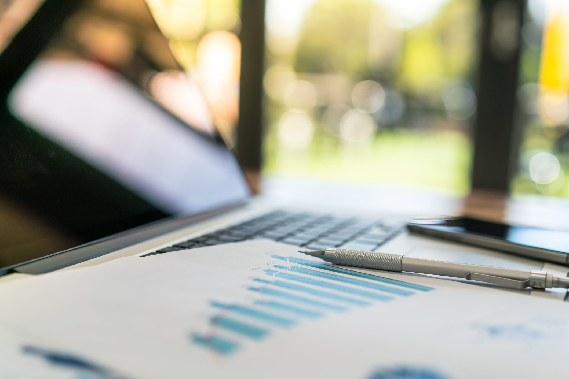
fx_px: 869
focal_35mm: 55
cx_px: 284
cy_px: 190
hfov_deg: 36.2
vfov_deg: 24.6
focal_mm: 55
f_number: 2.8
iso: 100
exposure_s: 1/500
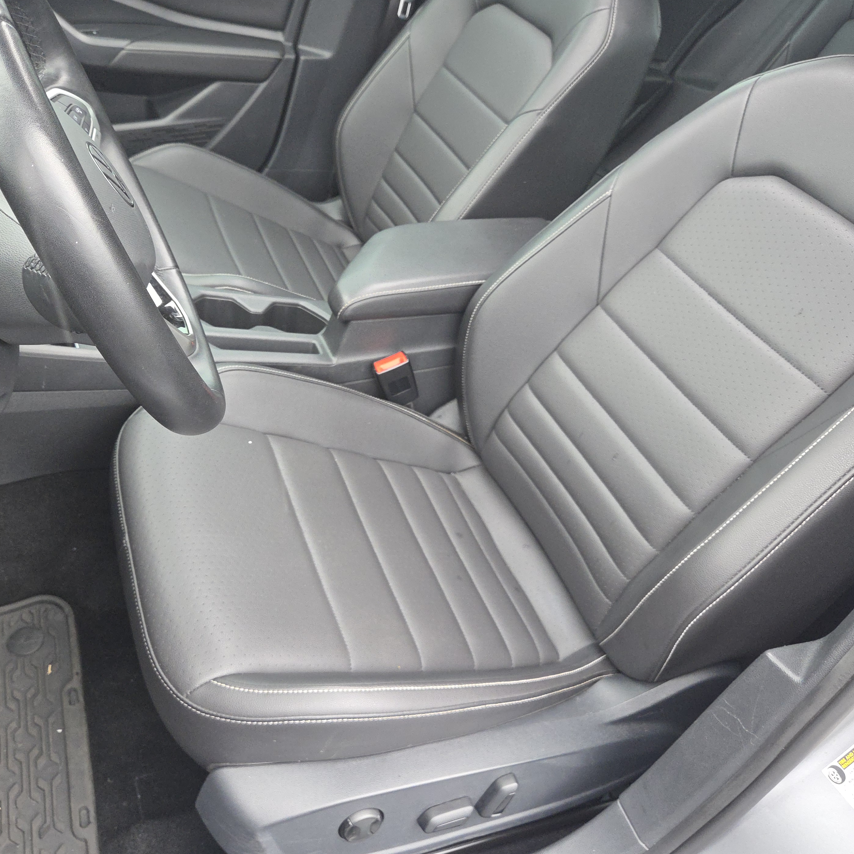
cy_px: 443
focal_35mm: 29
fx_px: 809
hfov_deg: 55.5
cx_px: 376
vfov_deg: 55.6
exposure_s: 1/180
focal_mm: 5.4
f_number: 1.8
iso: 250
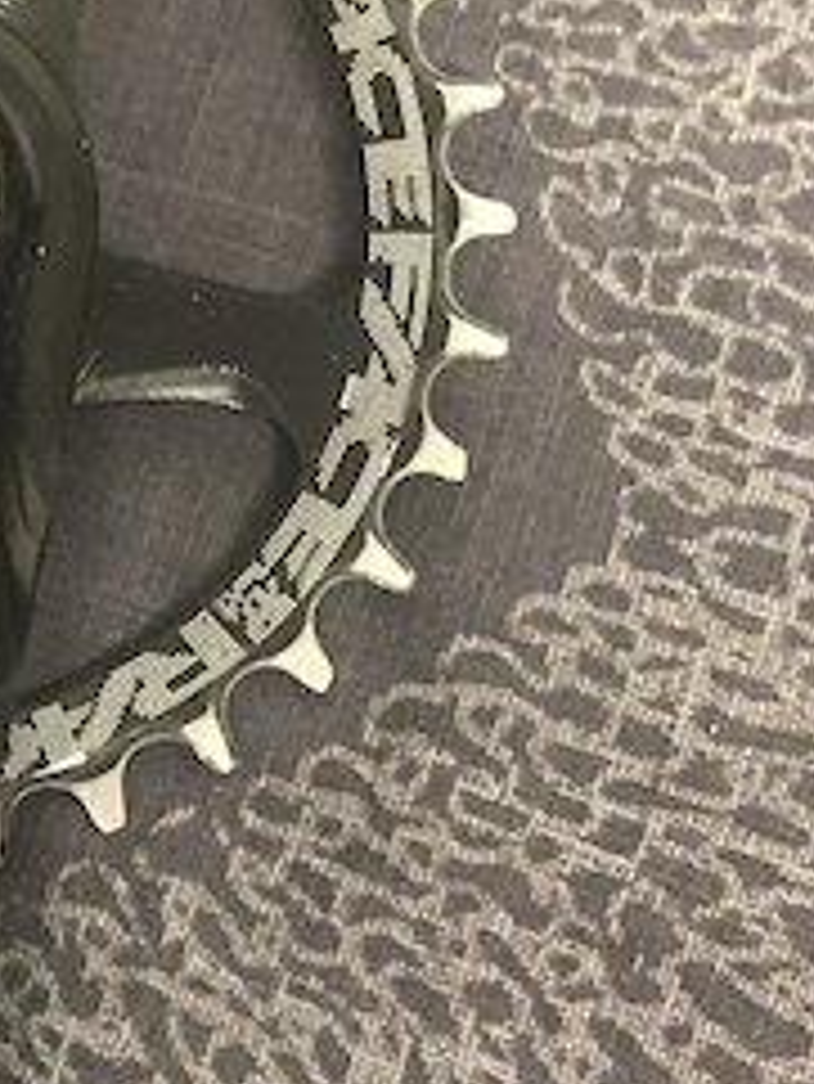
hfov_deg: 14.8
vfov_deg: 21.0
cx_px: -414
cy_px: 706
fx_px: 2913
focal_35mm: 93
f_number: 1.8
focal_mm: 3.99
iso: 80
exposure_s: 1/7
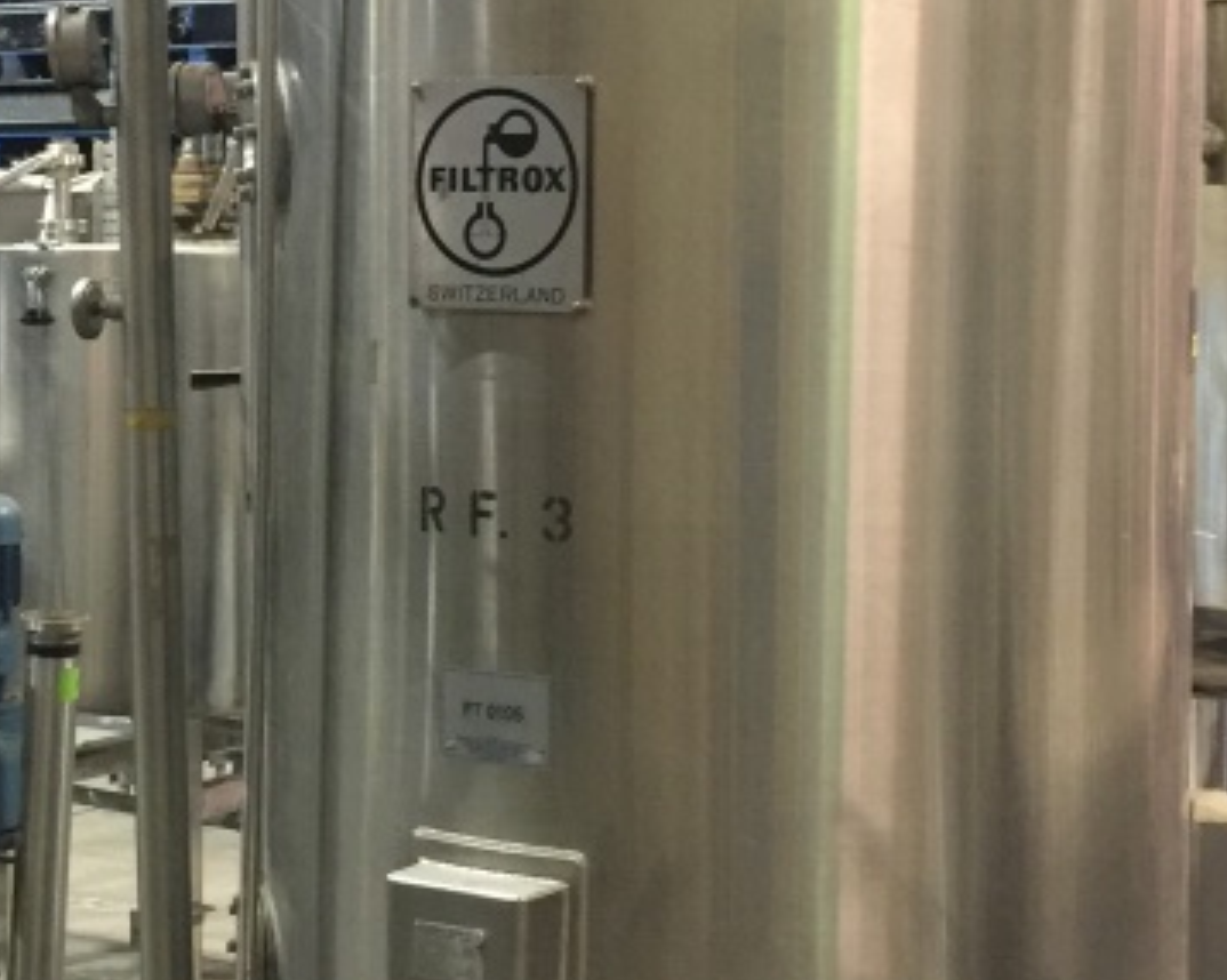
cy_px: 319
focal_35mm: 81
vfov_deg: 18.9
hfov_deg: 23.3
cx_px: 278
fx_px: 2940
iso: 160
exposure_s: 1/8
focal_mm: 4.15
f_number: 2.2
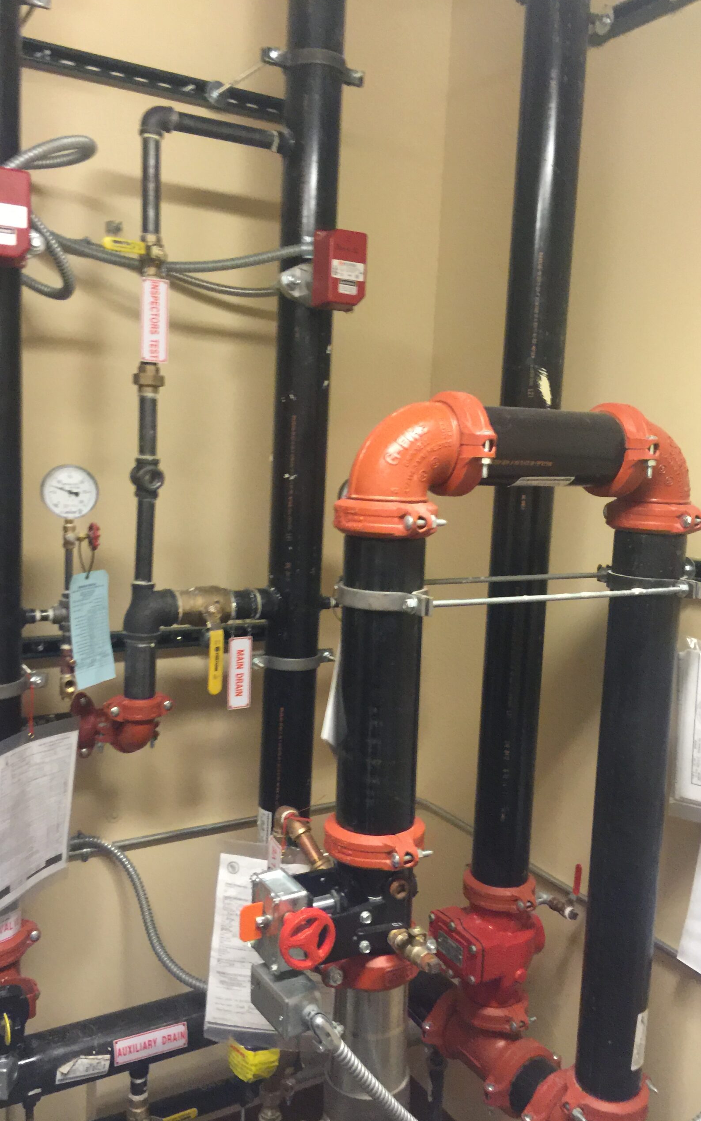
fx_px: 948
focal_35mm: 31
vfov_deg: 61.2
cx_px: 339
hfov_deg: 40.6
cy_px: 562
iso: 80
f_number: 2.2
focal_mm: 4.15
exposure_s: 1/4
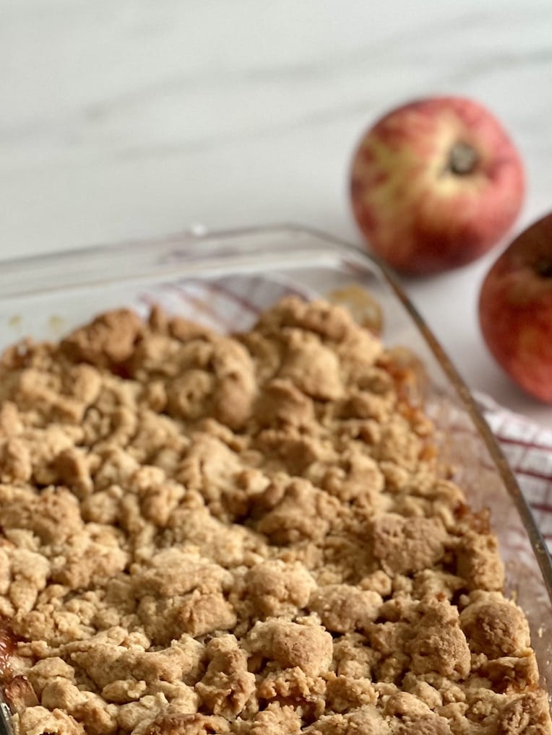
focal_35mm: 121
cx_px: 318
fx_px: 2572
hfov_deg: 12.2
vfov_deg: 16.2
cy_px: 564
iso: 400
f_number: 2.8
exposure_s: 1/33
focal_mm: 9
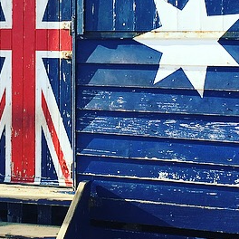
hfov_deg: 16.3
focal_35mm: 105
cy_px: 24
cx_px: 20
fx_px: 820
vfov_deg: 16.4
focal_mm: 4.15
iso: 25
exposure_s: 1/938
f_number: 2.2
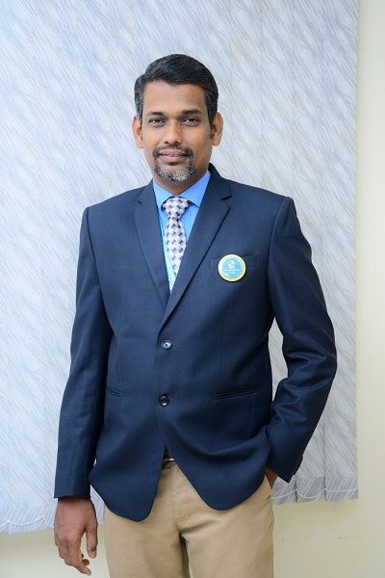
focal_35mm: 60
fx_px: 962
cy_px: 289
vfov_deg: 33.4
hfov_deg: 22.6
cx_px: 192
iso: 500
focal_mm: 40
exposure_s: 1/125
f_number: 4.5
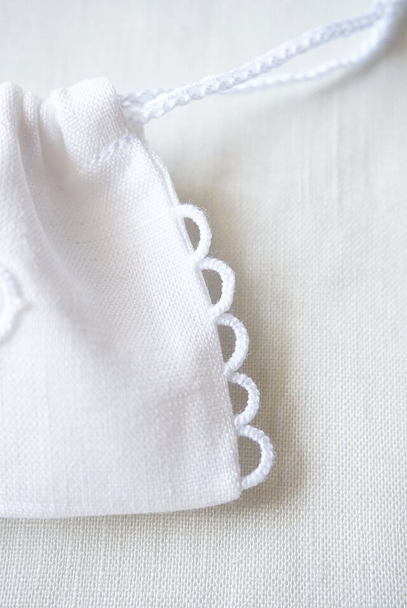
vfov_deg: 42.3
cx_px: 204
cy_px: 304
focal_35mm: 46
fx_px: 787
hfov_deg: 29.0
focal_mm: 31
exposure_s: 1/60
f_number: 5
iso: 500
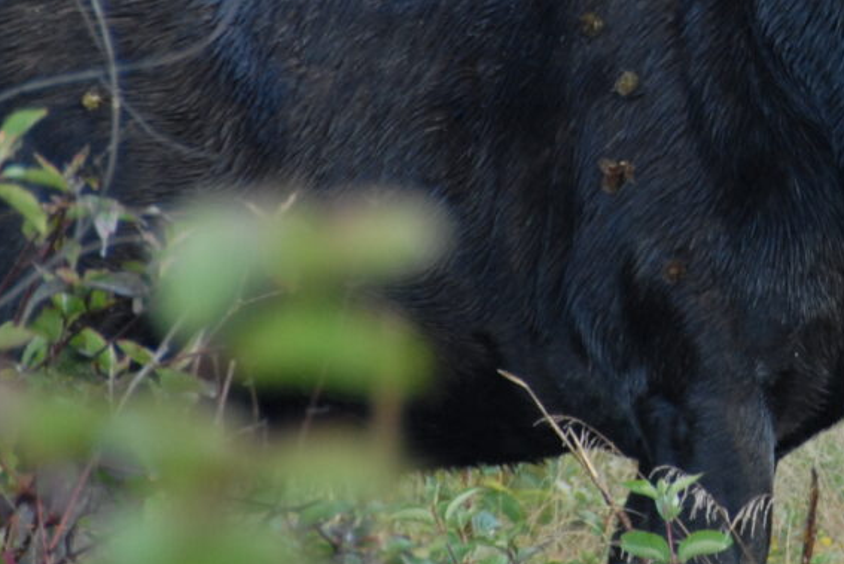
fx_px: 19872
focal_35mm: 847
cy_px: -96
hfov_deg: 2.4
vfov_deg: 1.6
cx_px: 877
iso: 400
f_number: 5.6
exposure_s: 1/10
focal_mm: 200
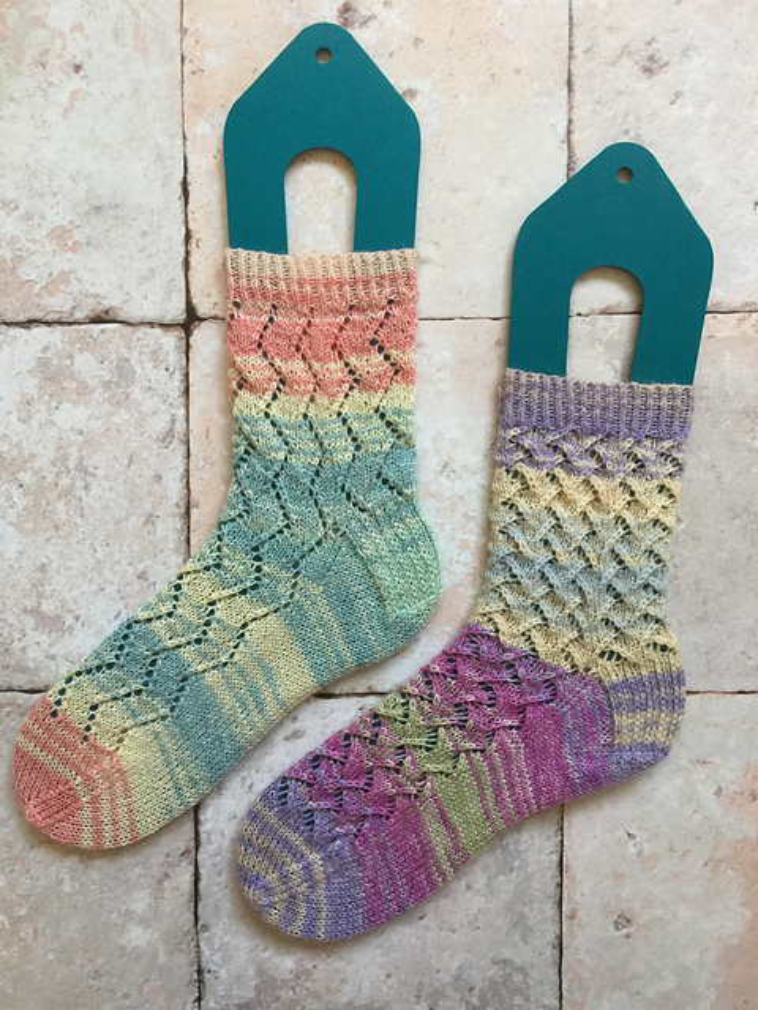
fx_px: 847
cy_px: 505
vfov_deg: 61.7
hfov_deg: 48.2
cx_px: 379
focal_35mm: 29
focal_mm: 4.15
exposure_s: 1/17
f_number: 2.2
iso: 50
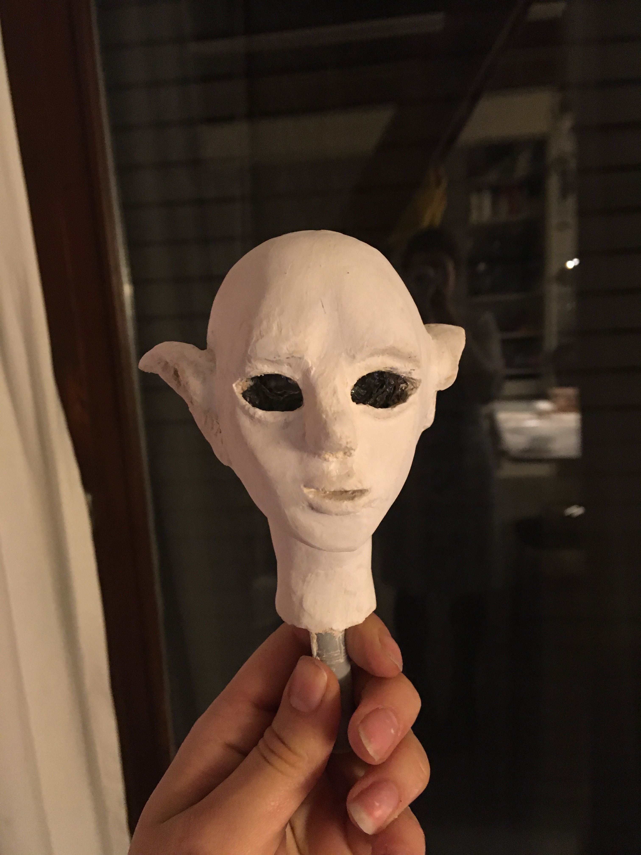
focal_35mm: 29
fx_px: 716
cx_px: 320
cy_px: 428
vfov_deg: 61.7
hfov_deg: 48.2
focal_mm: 4.15
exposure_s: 1/17
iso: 200
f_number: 2.2
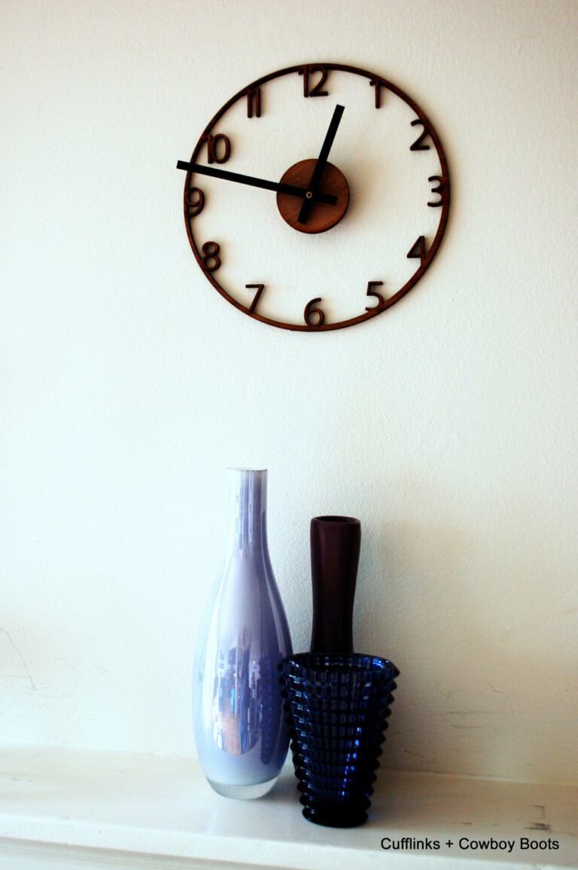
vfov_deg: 45.0
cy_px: 435
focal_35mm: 44
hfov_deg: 30.8
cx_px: 289
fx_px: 1049
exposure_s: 1/90
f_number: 4.8
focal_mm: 29
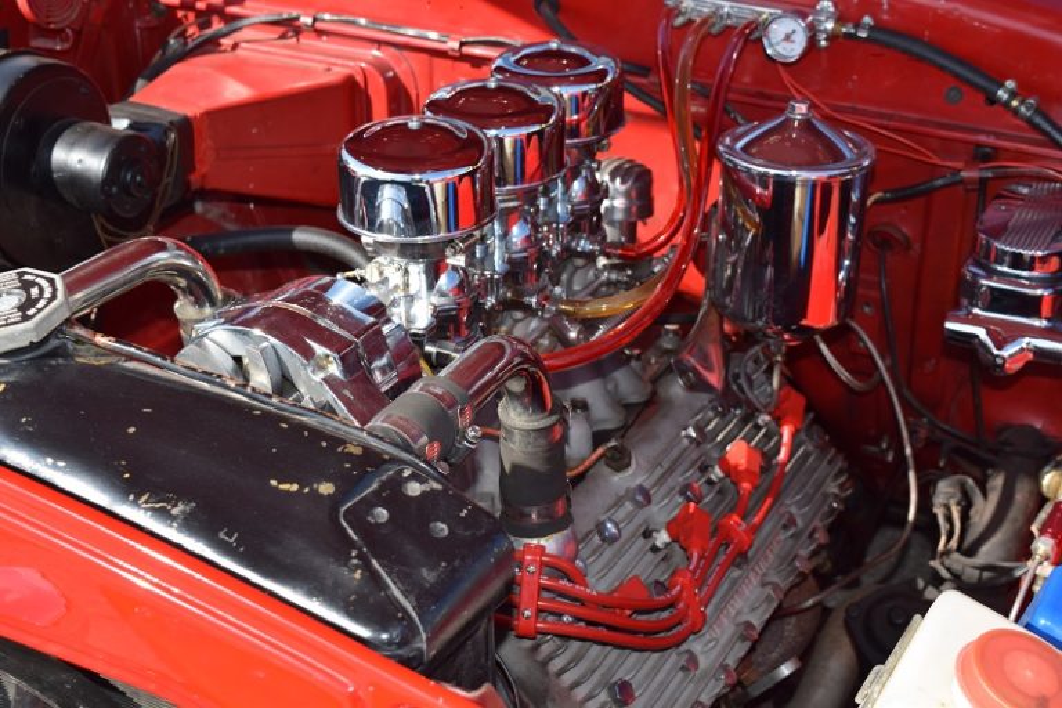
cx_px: 531
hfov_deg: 35.1
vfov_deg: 23.8
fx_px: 1681
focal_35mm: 57
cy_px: 354
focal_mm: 38
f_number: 8
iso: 100
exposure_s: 1/200
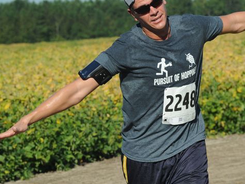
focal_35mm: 242
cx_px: 157
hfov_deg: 8.2
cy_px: 71
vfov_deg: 6.1
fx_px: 1713
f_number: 8
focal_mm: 150
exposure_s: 1/1000
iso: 500
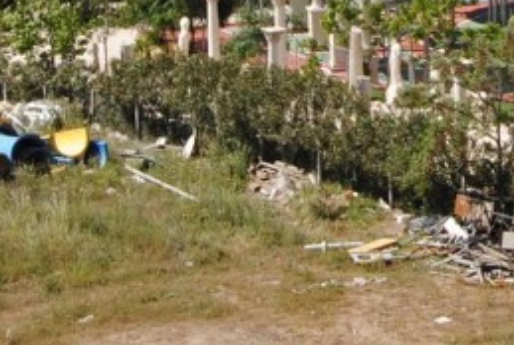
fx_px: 2275
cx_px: 548
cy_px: -147
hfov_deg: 12.7
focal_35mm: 159
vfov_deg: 8.5
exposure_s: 1/250
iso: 100
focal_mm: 24
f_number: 8
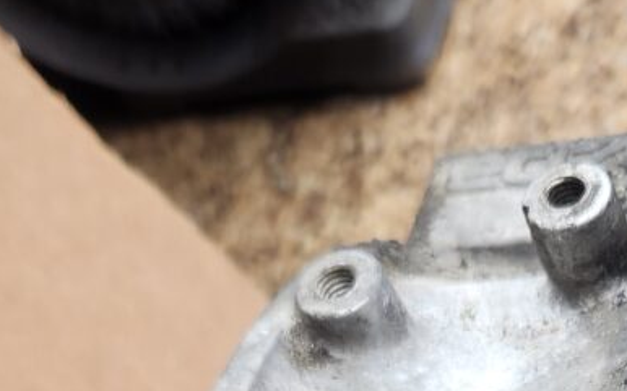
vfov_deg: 12.0
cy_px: 785
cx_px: 694
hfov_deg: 20.4
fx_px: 1657
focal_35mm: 97
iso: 80
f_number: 1.8
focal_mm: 5.4
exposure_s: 1/120
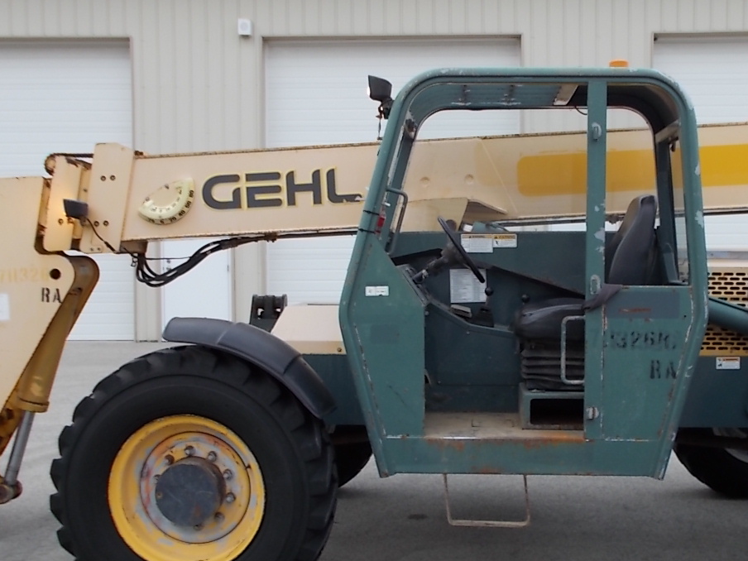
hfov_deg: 41.1
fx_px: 994
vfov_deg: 31.5
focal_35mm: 46
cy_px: 310
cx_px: 444
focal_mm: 4.6
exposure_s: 1/30
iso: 80
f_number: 3.2
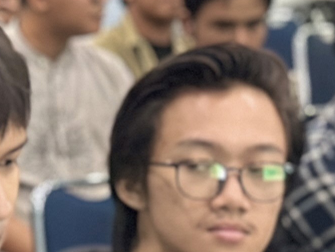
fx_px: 2787
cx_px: -549
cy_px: 228
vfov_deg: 5.2
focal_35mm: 288
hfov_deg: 6.5
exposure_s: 1/33
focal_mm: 6.86
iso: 500
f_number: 1.78
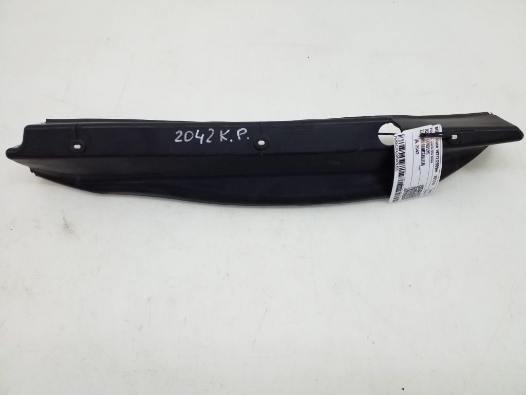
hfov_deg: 65.3
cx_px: 263
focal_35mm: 27
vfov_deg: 51.4
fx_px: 410
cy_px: 198
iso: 100
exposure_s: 1/50
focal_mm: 3.6
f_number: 1.9
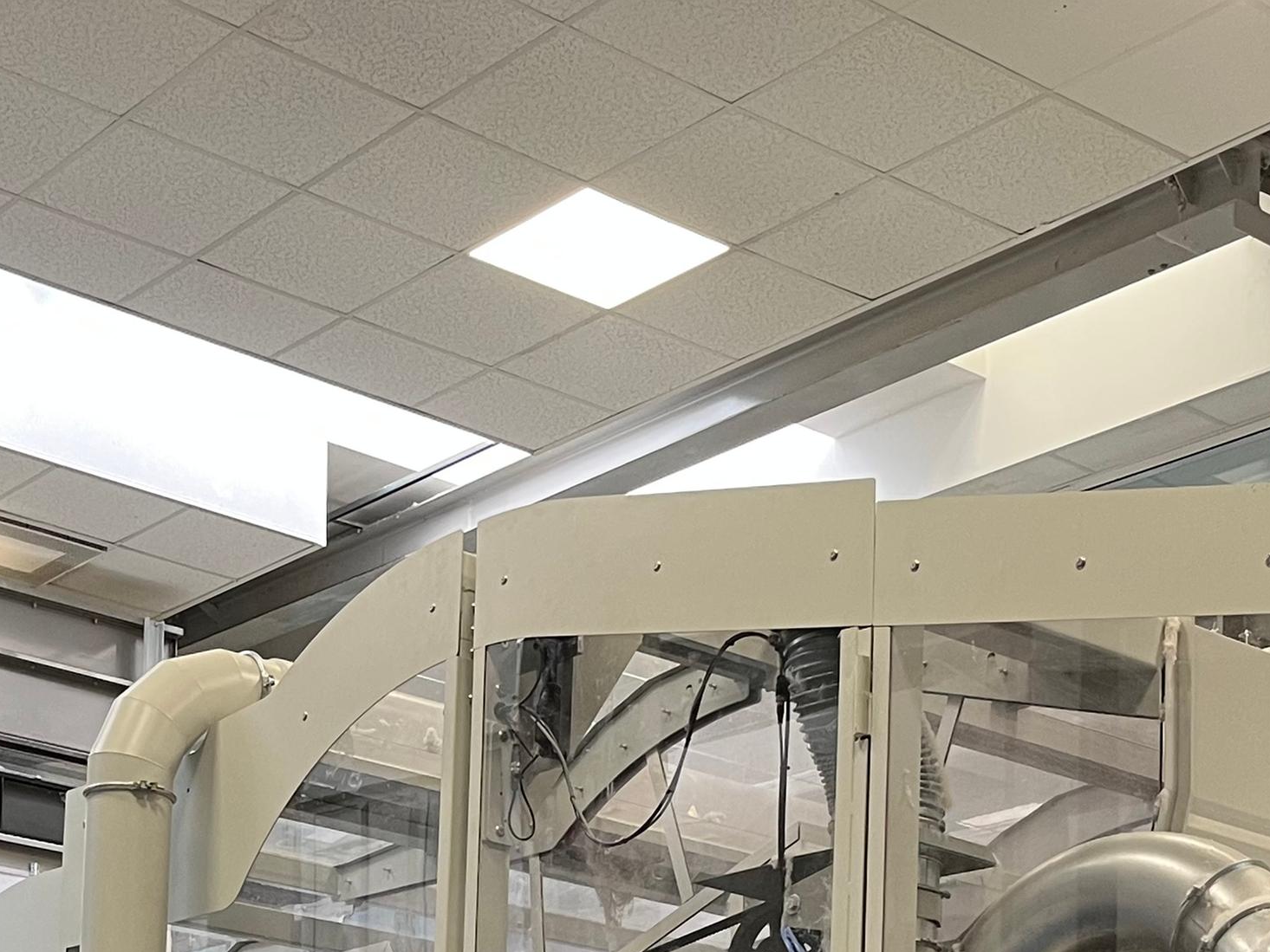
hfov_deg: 27.3
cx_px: 478
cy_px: 1257
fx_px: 2605
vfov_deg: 19.1
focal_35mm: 71
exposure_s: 1/50
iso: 100
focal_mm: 5.1
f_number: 1.6
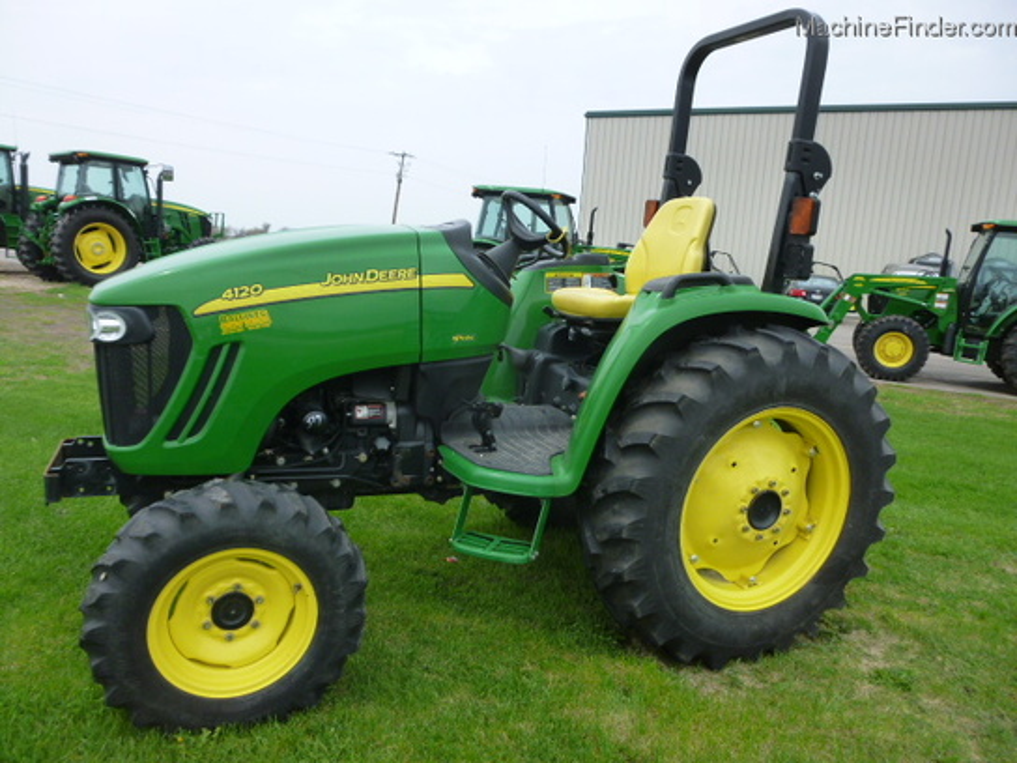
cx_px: 508
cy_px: 382
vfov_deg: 54.9
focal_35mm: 25
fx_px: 734
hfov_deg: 69.4
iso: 160
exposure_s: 1/640
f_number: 3.1
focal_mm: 4.5
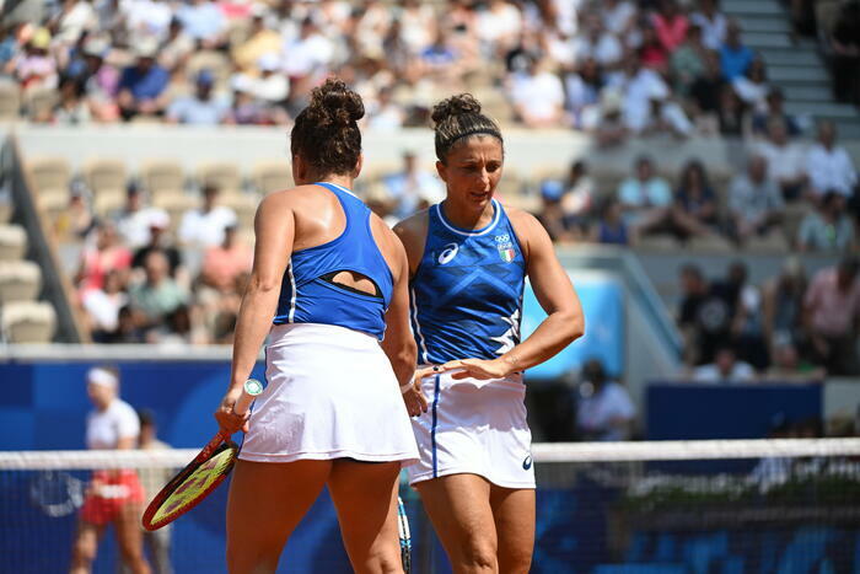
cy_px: 287
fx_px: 4778
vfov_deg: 6.9
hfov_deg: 10.3
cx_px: 430
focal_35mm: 200
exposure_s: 1/2000
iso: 320
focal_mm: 200
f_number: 4
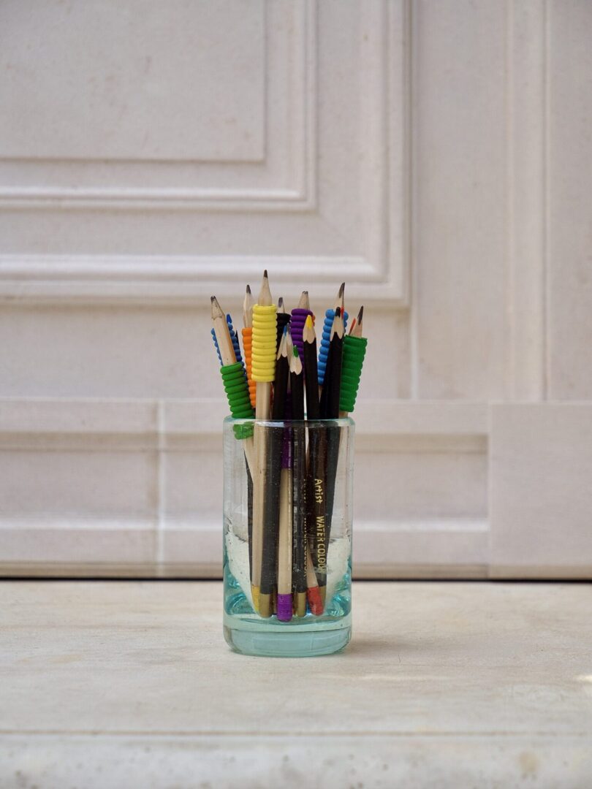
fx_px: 2463
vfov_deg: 18.2
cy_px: 394
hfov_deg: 13.7
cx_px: 296
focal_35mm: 108
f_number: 4
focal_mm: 54
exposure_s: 1/200
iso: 200
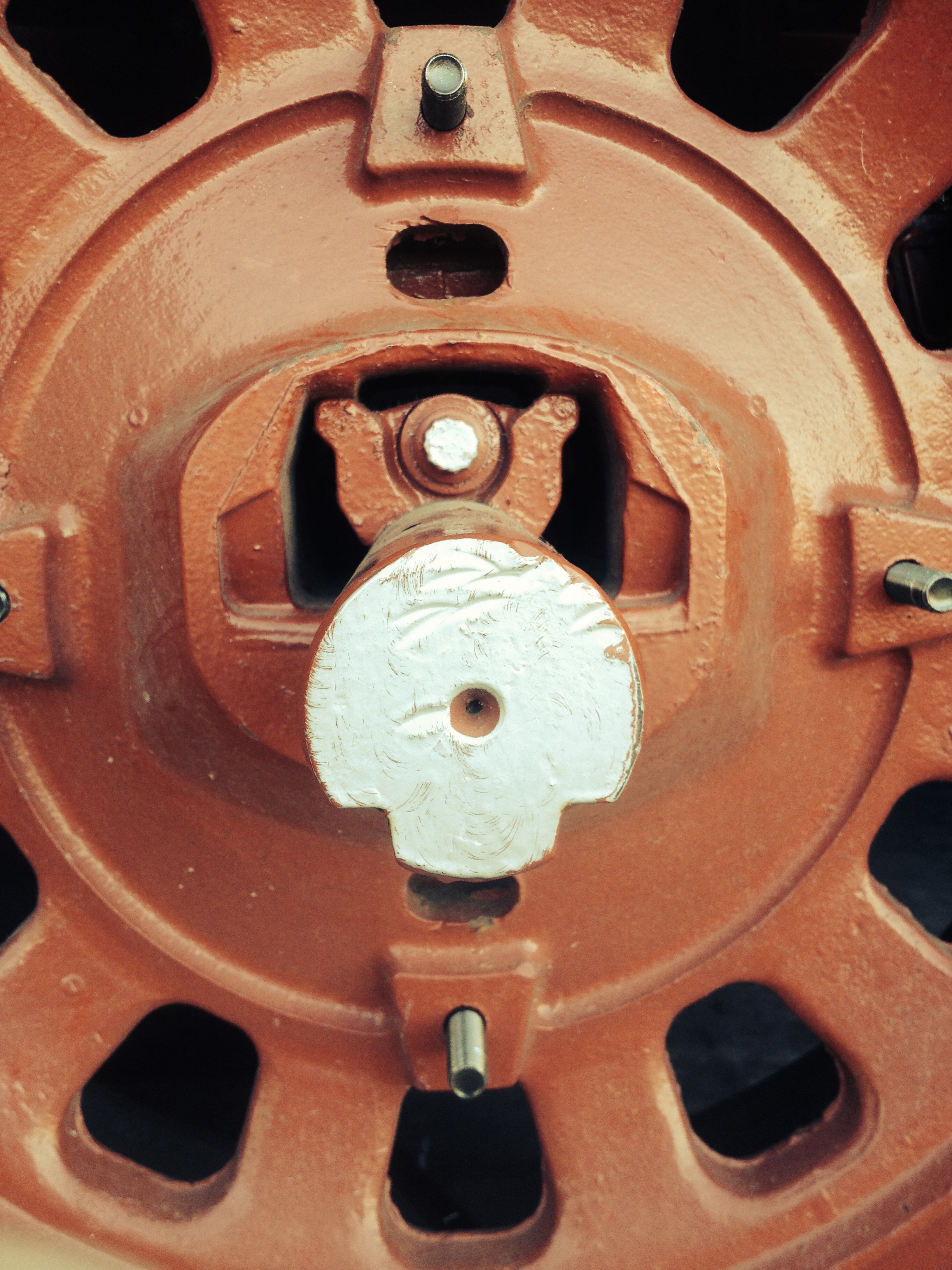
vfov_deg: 52.6
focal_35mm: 35
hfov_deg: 40.7
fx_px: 1283
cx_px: 476
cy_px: 635
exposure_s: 1/60
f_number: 2.4
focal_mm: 4.28
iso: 50
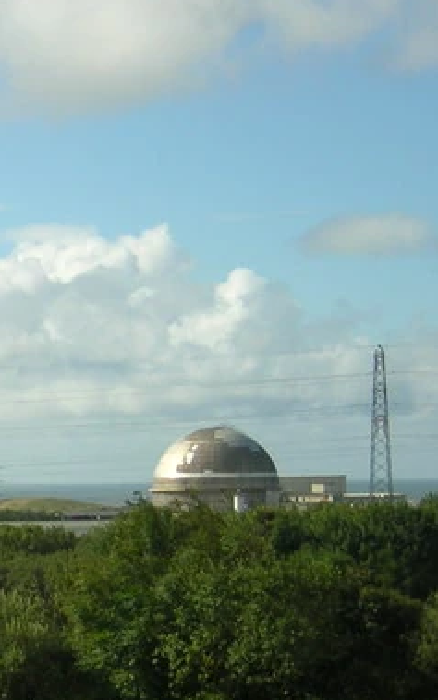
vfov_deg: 14.4
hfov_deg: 8.9
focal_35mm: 145
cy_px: 432
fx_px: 2768
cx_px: -120
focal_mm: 10.6
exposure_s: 1/233
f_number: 4
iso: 100
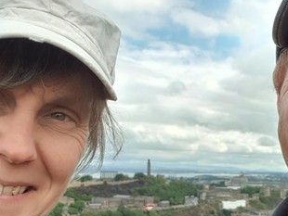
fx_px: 533
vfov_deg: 22.6
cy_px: 175
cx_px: 208
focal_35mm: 64
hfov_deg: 29.9
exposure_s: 1/828
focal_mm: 2.92
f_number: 1.7
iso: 100
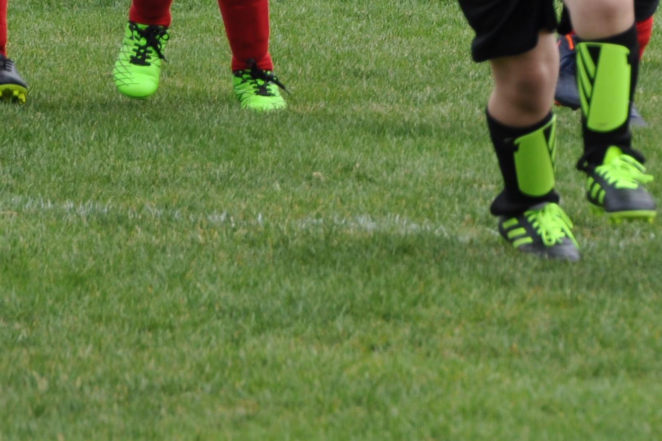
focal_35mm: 514
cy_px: -40
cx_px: 945
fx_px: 9447
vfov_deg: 2.7
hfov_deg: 4.0
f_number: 5.6
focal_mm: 105
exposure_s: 1/500
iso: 200
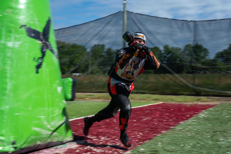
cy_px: 77
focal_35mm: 43
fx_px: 276
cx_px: 116
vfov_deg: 31.1
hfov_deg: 45.5
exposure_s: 1/80
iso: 80
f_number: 14
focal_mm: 43
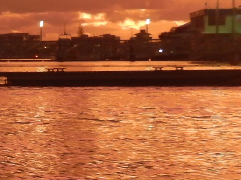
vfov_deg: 11.0
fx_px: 940
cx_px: -210
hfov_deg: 13.0
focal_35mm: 135
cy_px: 81
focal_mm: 6.1
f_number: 4.2
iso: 500
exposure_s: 1/20
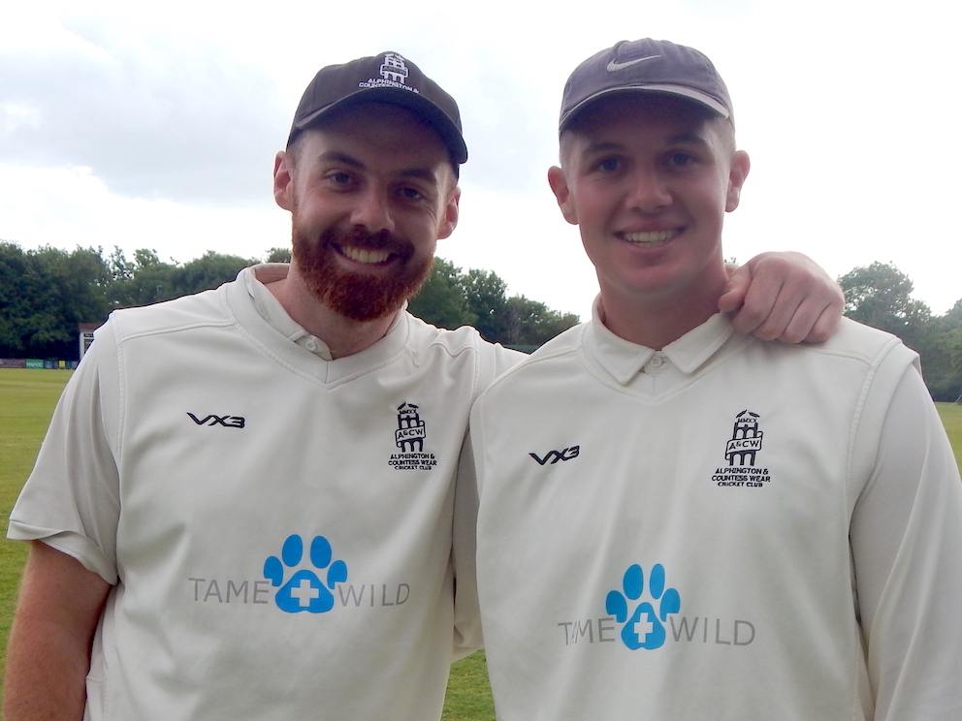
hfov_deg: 58.4
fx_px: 862
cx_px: 481
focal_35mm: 31
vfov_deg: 45.4
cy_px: 360
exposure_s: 1/400
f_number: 3.2
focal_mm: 5.6
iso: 125
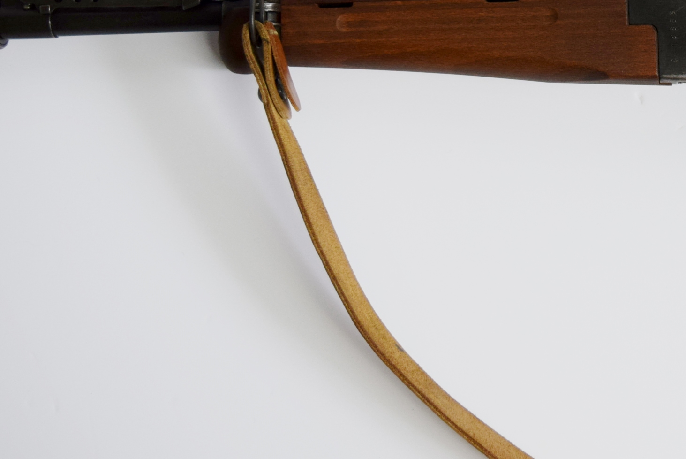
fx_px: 1754
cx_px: 679
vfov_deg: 14.8
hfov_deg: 21.4
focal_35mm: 92
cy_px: 69
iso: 640
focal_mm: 30
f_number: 5.6
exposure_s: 1/125
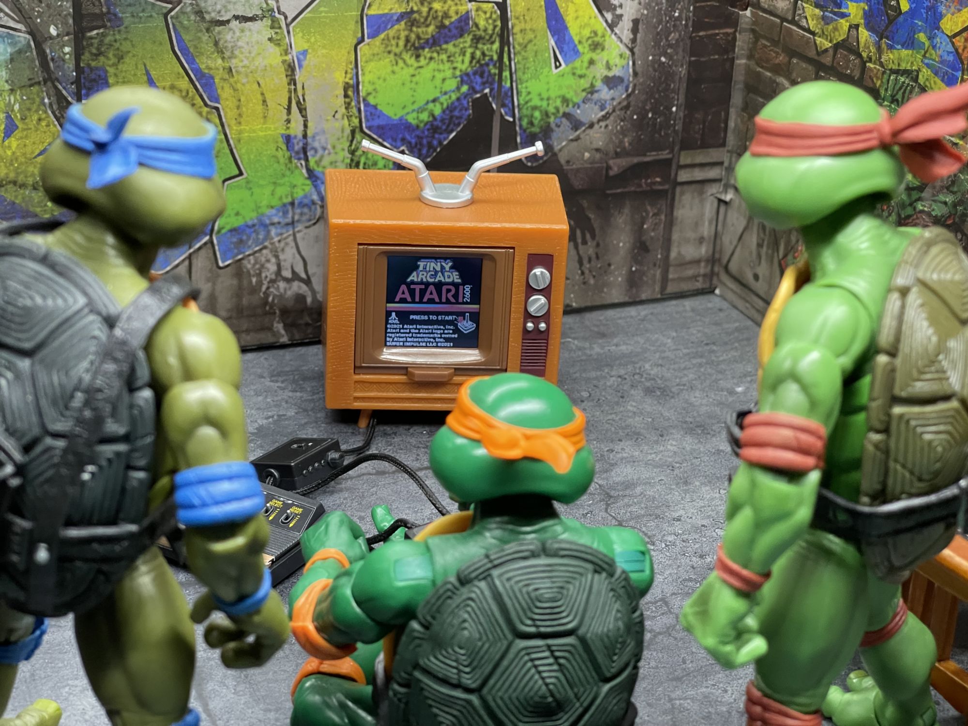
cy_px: 363
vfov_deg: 22.9
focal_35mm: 64
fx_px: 1790
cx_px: 484
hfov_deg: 30.3
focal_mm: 7.5
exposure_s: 1/120
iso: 250
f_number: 2.2
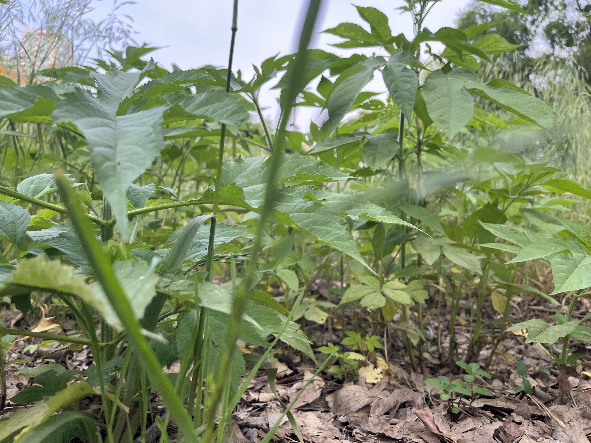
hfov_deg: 67.3
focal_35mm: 26
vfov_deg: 53.1
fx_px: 444
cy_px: 222
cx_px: 296
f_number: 1.6
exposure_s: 1/274
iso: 40
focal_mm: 5.1
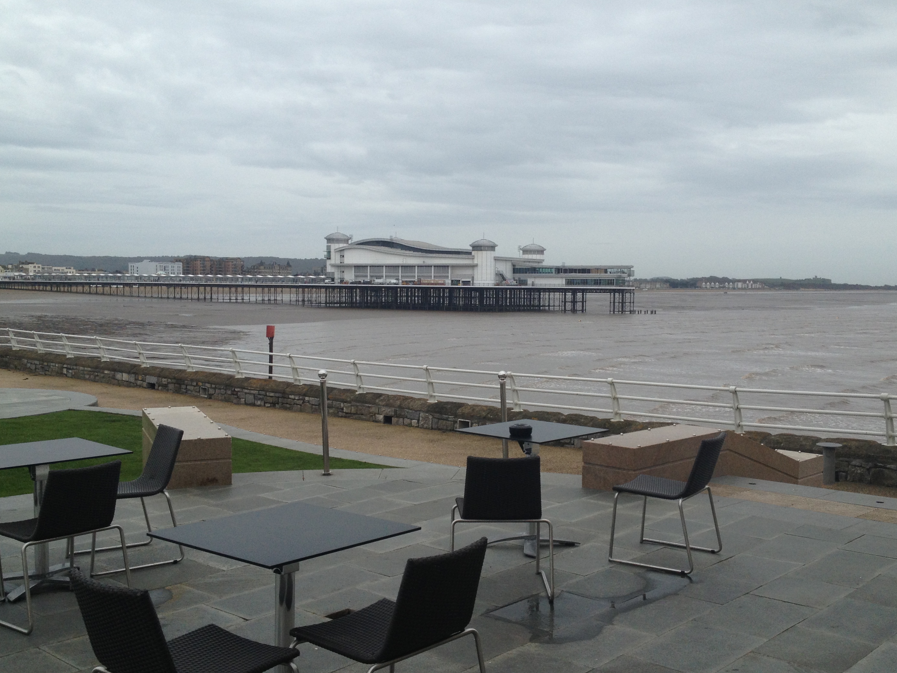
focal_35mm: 41
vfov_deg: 35.1
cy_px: 352
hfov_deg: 45.7
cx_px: 496
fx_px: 1063
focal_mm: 4.28
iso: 50
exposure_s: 1/495
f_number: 2.4
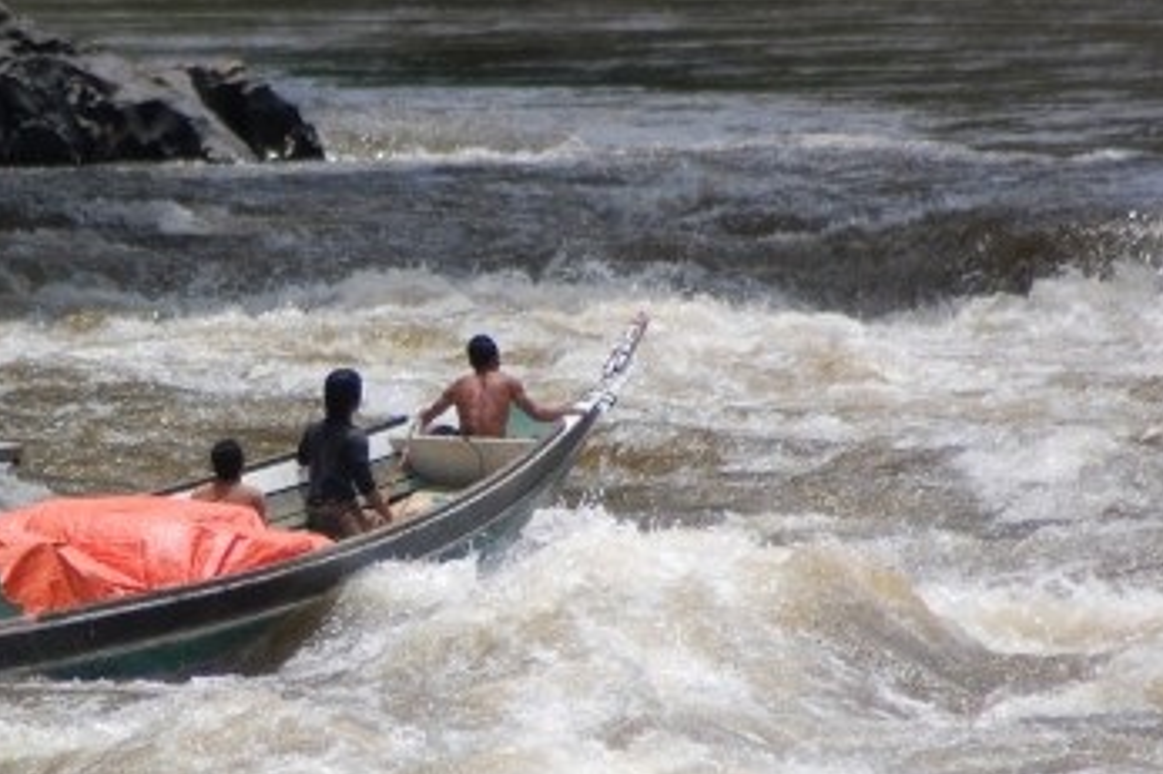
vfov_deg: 1.7
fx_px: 26832
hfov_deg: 2.5
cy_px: 429
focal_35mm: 831
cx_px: 231
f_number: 5.6
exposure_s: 1/2000
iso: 400
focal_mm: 300
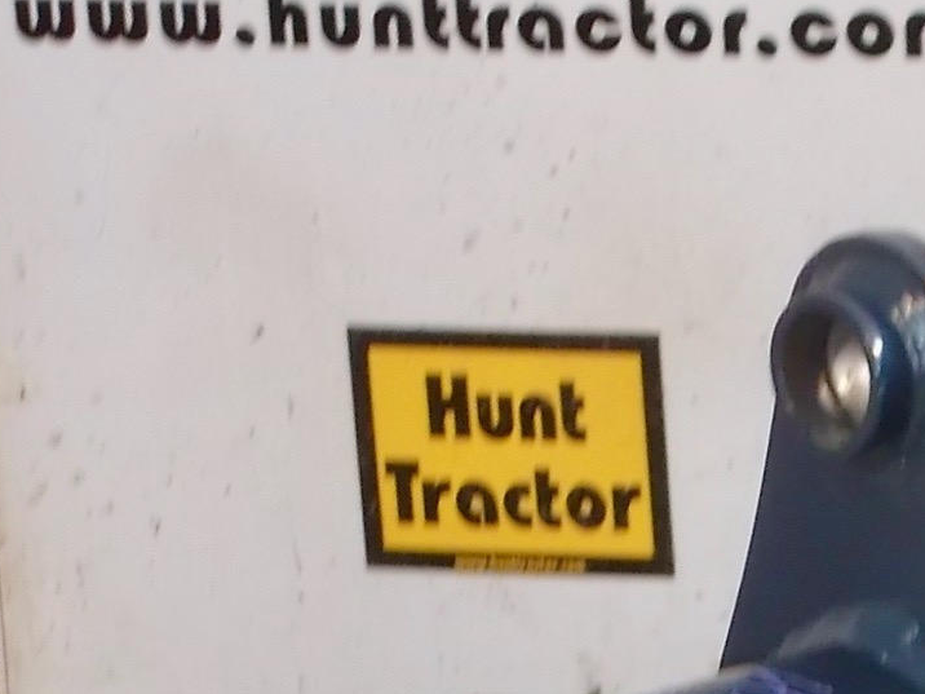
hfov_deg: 7.2
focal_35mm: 273
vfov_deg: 5.4
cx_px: 952
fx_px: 7295
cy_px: 1096
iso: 200
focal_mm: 15.4
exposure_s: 1/10
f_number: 6.3
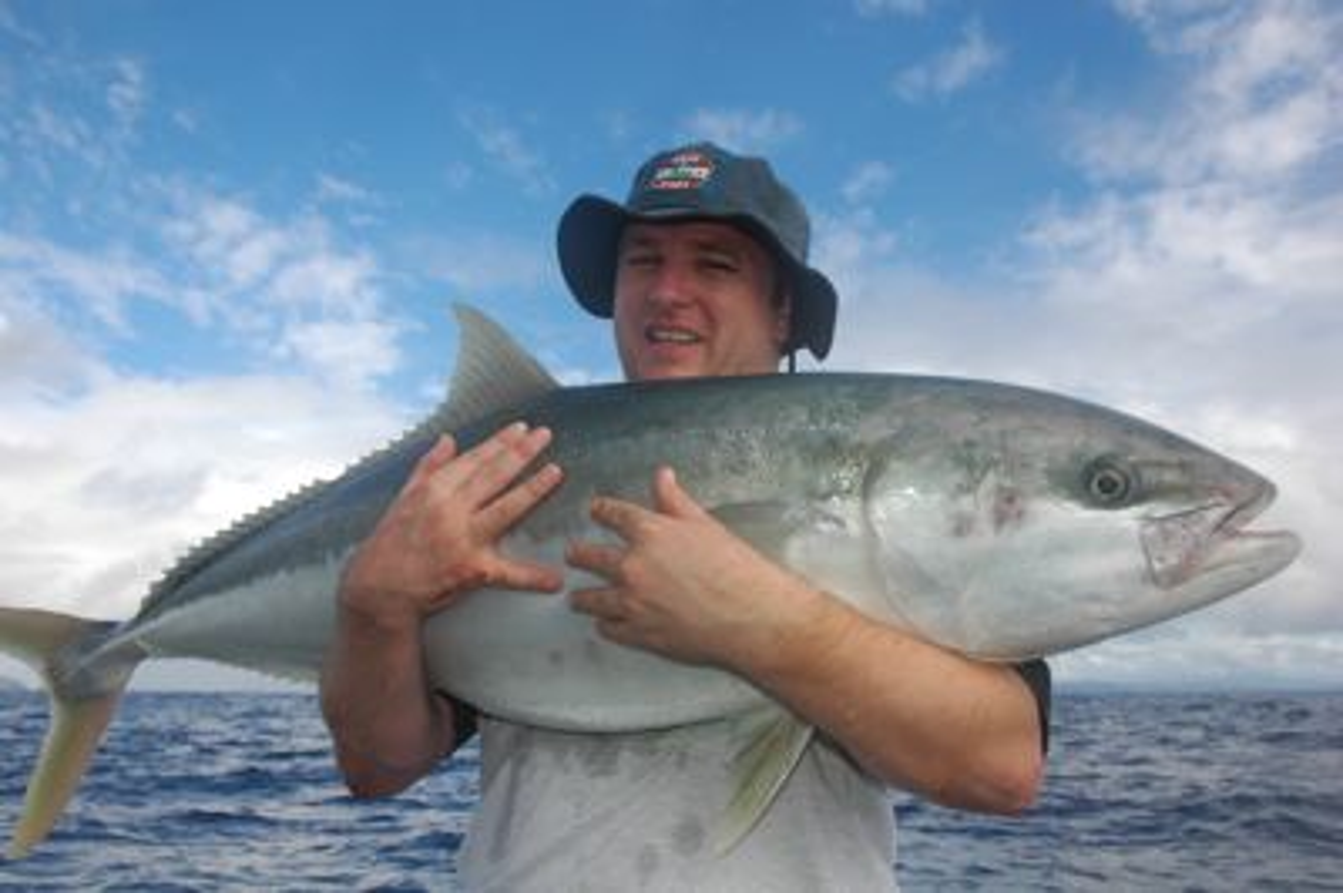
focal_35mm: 33
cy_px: 446
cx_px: 672
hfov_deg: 57.3
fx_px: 1230
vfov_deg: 39.9
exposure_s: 1/500
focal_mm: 22
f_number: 8
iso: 200
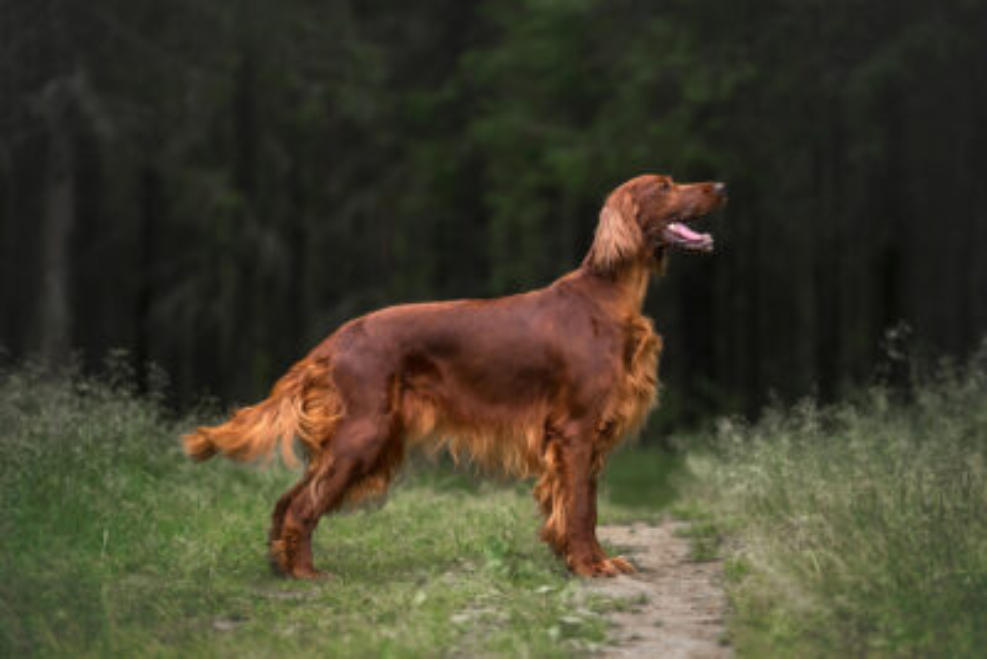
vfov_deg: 10.2
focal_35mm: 135
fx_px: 3702
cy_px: 330
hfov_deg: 15.2
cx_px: 494
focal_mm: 90
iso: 500
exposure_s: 1/400
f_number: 2
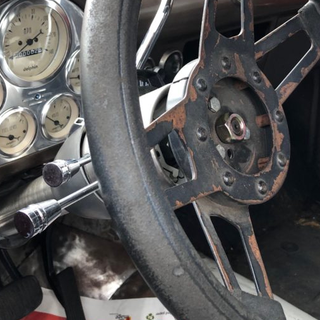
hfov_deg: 34.0
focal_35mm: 50
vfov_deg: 33.8
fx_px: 523
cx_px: 168
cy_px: 114
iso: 25
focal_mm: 3.99
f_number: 1.8
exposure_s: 1/30
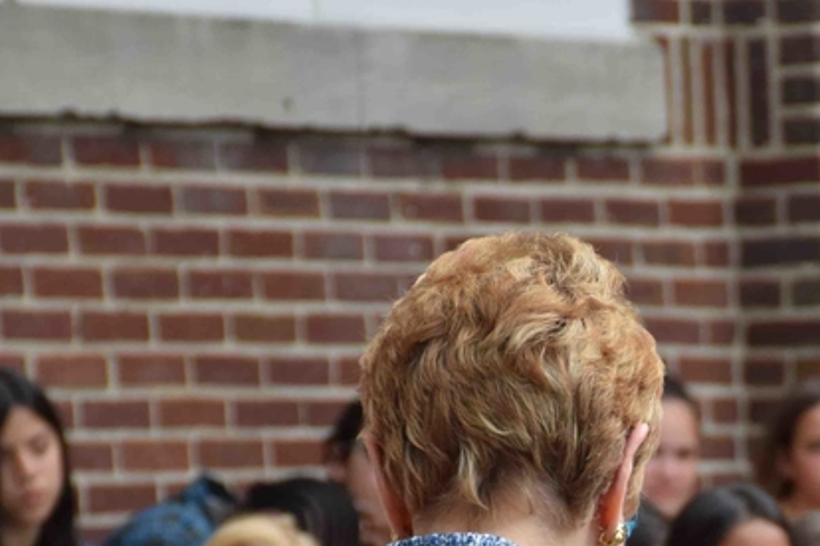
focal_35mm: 413
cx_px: 967
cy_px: 728
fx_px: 9417
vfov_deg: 3.3
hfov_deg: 5.0
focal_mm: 95
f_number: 5.6
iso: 200
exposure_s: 1/500
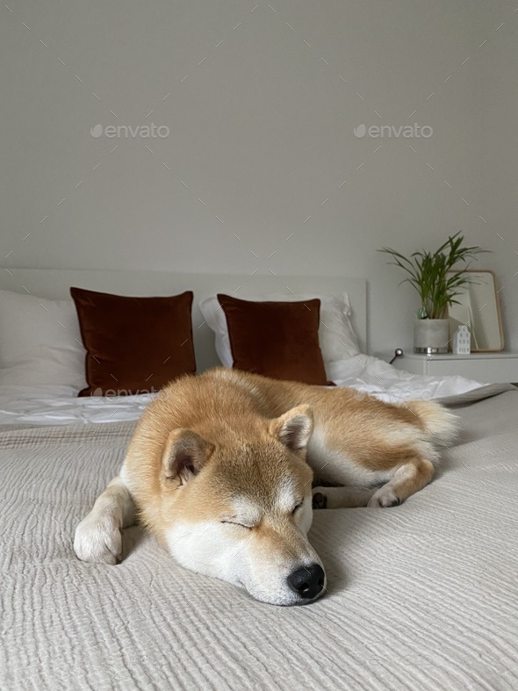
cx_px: 259
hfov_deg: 53.1
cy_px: 346
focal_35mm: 26
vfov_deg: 67.3
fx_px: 519
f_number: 1.8
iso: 200
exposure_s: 1/60
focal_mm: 4.25
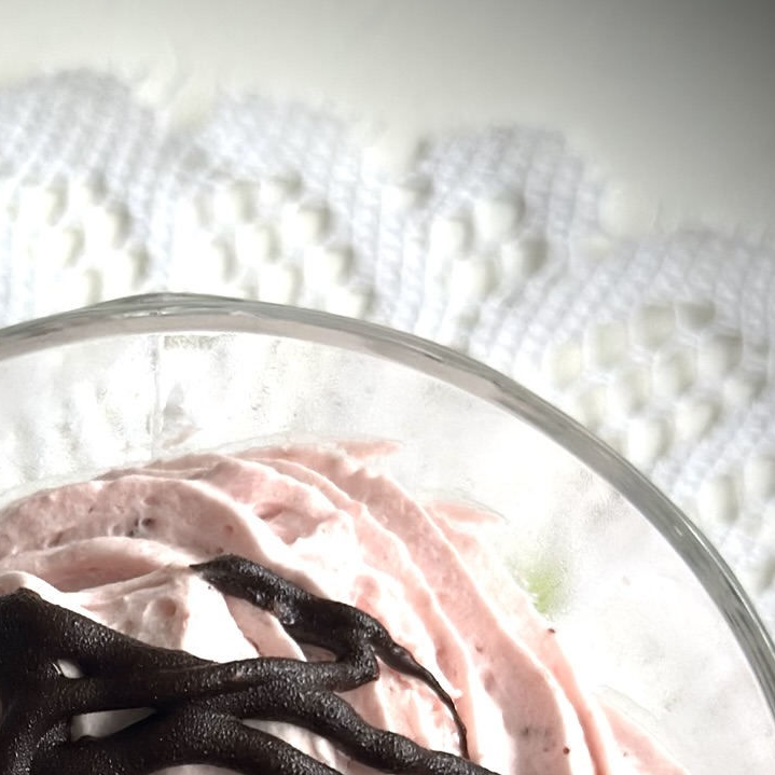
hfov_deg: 14.5
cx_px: -26
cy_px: 931
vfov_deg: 14.3
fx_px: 2989
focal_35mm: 118
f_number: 1.78
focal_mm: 6.86
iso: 125
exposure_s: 1/105
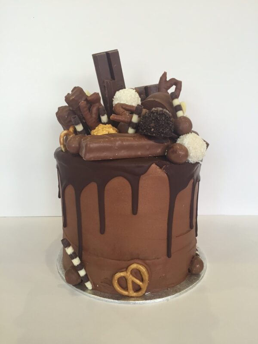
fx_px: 288
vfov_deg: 61.7
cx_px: 129
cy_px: 172
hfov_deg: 48.2
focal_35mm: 29
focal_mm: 4.15
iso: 40
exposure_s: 1/33
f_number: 2.2
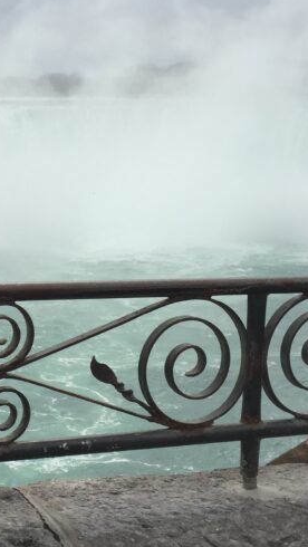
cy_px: 227
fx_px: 957
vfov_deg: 31.8
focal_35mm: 66
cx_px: -47
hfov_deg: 17.5
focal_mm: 4.15
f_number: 2.2
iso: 32
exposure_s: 1/1980
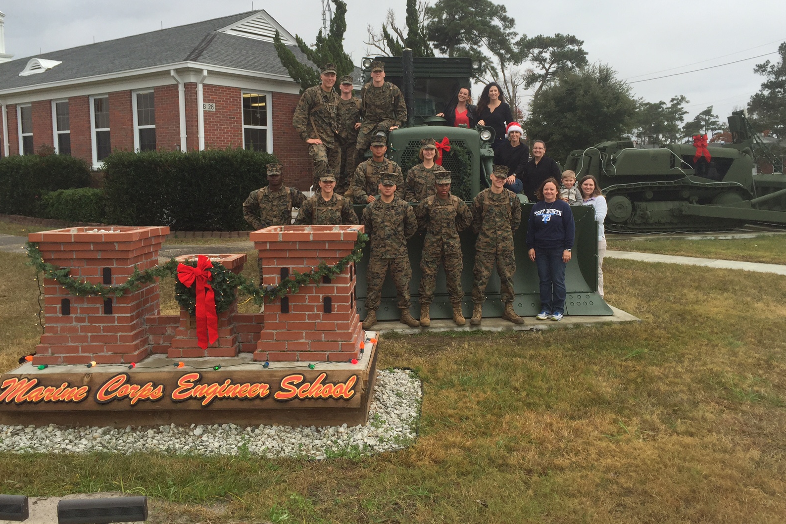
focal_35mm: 31
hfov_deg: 60.3
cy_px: 223
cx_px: 401
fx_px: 677
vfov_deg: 42.2
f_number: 2.2
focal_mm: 4.15
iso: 32
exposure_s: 1/465
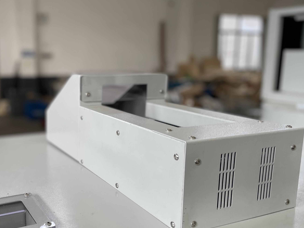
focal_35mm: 40
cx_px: 105
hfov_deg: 46.2
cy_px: 125
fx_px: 351
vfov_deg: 35.9
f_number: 1.6
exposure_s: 1/121
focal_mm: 4.2
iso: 32
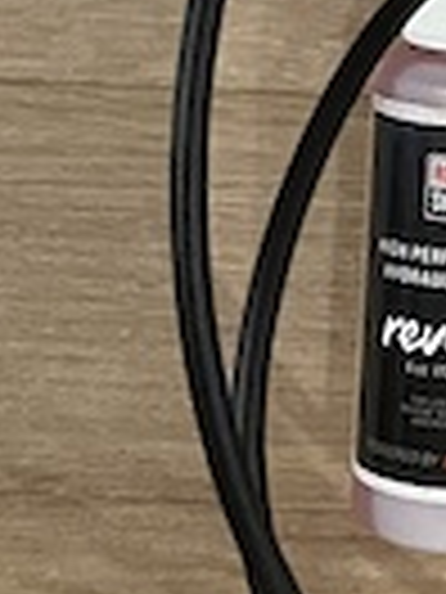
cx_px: 1050
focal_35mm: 158
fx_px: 2714
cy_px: -500
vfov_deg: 11.5
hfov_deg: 8.6
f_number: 1.6
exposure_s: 1/40
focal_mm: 5.1
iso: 640
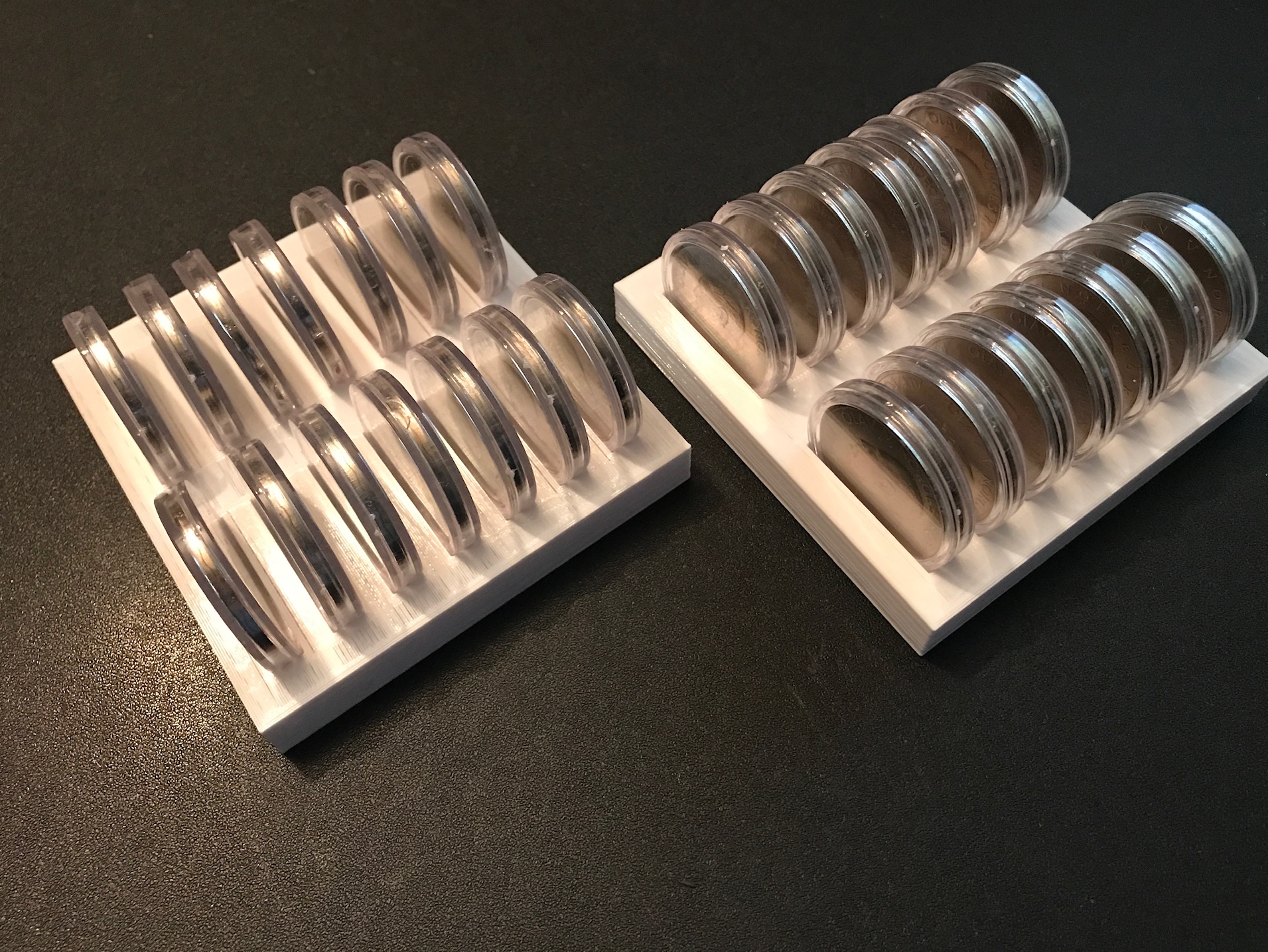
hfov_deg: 60.0
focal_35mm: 30
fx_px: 1099
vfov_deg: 46.8
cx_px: 624
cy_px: 447
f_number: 1.8
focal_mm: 3.99
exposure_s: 1/7
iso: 80
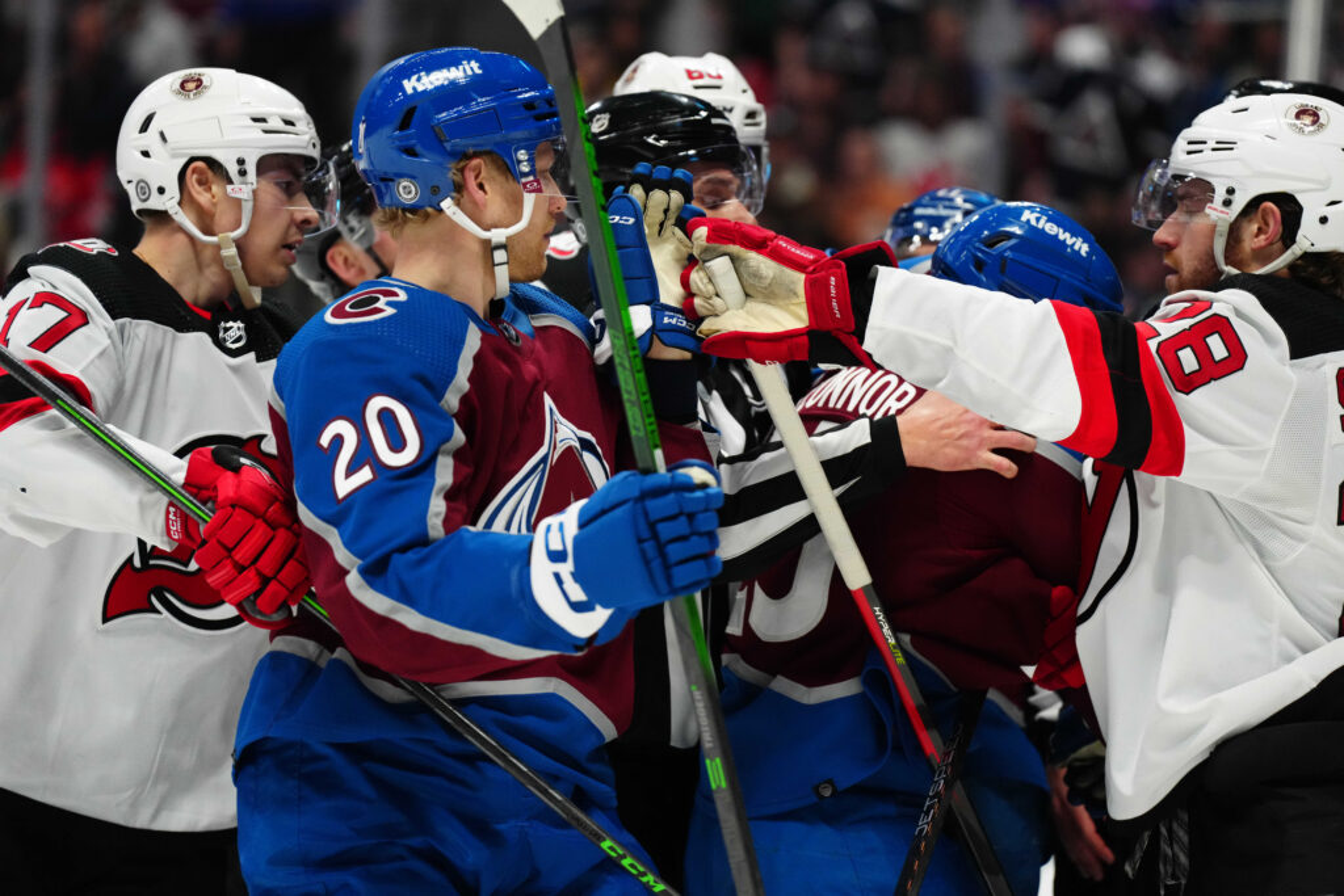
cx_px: 672
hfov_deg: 10.3
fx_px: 7467
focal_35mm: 200
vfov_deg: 6.9
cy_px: 448
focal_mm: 200
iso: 5000
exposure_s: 1/3200
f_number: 3.2
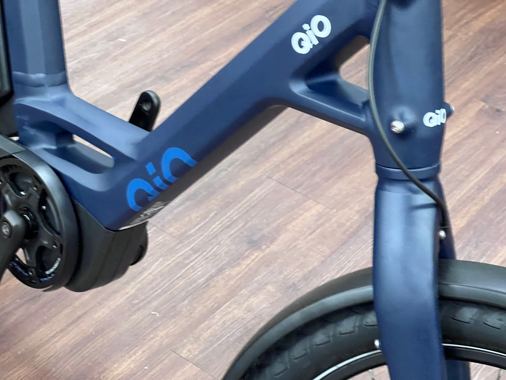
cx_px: 253
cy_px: 190
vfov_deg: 19.1
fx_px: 1126
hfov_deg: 25.3
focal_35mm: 77
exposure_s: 1/50
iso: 800
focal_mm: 9
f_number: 2.8
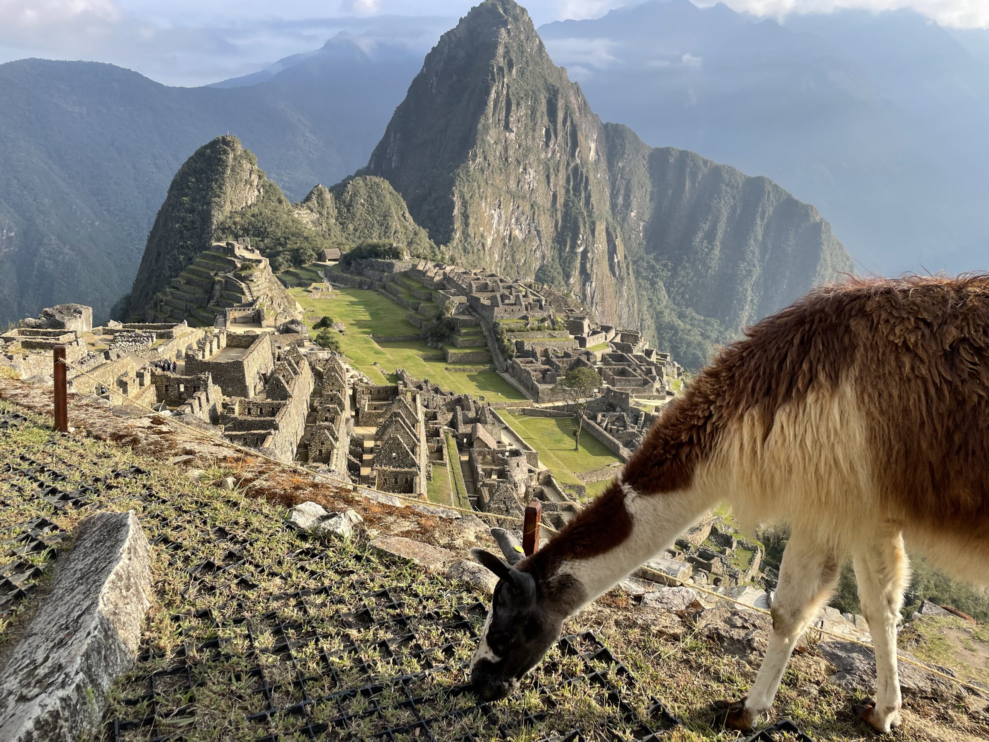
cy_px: 371
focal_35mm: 26
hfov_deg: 67.3
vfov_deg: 53.1
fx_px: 743
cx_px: 494
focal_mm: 4.2
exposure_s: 1/1082
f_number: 1.6
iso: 32
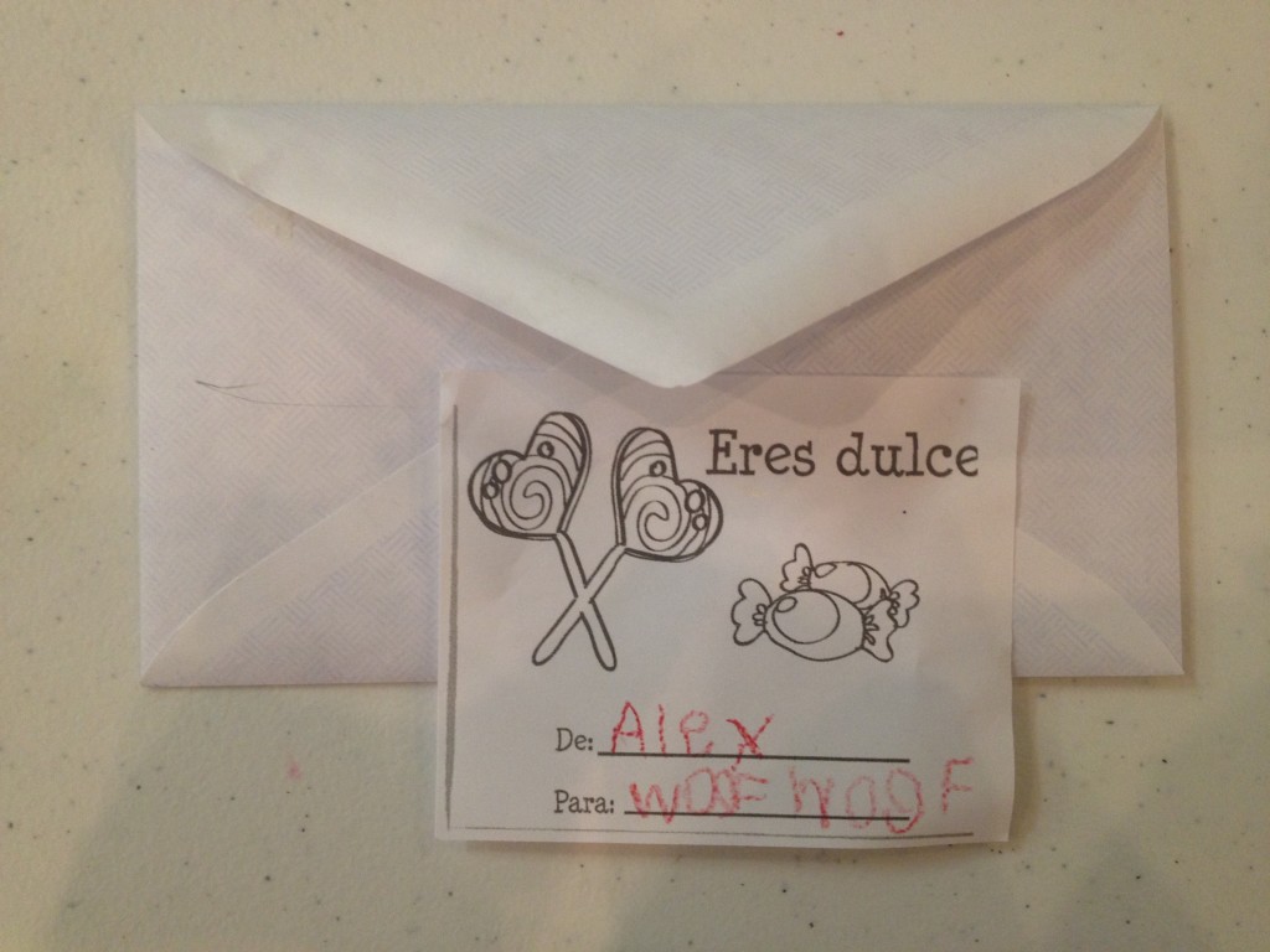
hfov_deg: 52.6
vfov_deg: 40.7
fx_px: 1284
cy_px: 476
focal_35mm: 35
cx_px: 635
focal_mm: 4.28
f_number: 2.4
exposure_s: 1/20
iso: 100
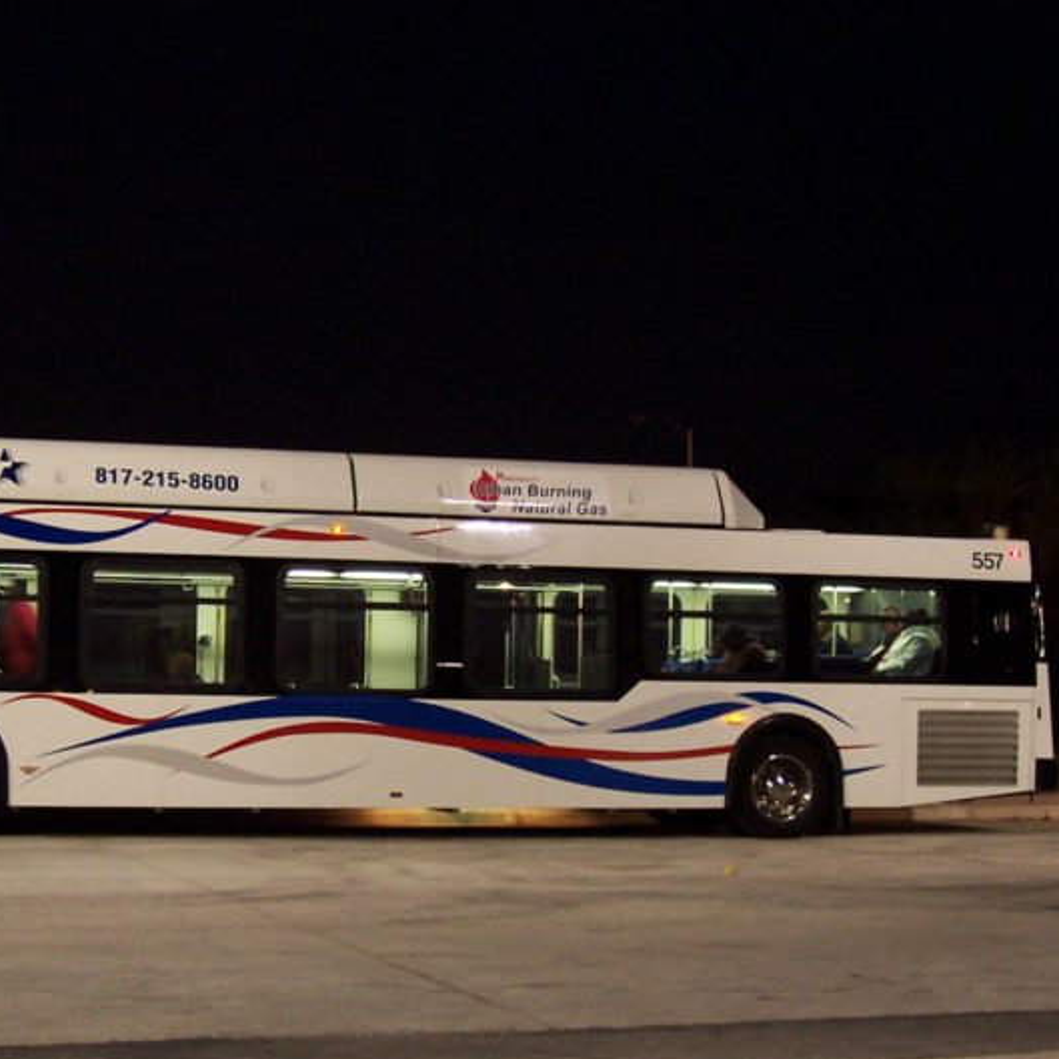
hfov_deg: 28.9
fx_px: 2042
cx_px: 372
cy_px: 561
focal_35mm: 59
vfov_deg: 29.1
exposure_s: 1/8
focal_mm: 7
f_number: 3
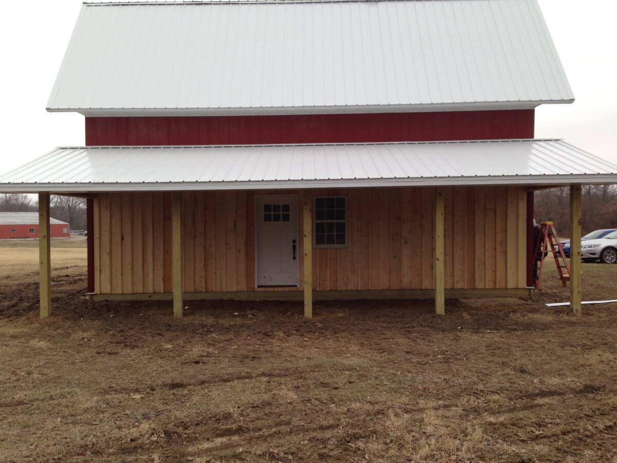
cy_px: 232
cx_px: 308
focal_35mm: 33
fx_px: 588
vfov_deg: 42.9
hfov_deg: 55.4
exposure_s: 1/147
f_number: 2.4
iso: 50
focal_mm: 4.12
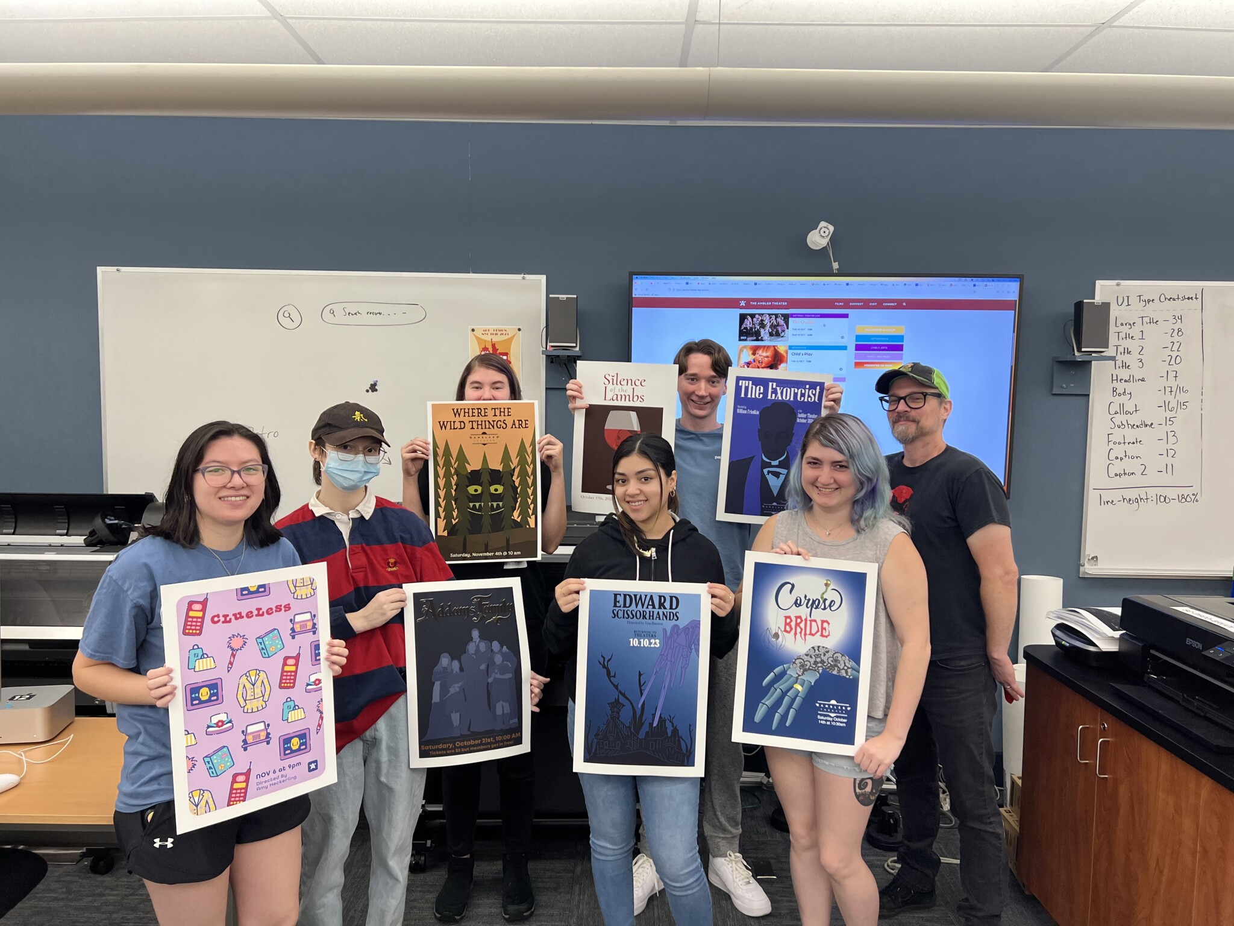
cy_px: 463
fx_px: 927
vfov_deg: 53.1
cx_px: 617
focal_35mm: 26
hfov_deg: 67.3
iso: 80
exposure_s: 1/120
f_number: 1.5
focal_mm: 5.7
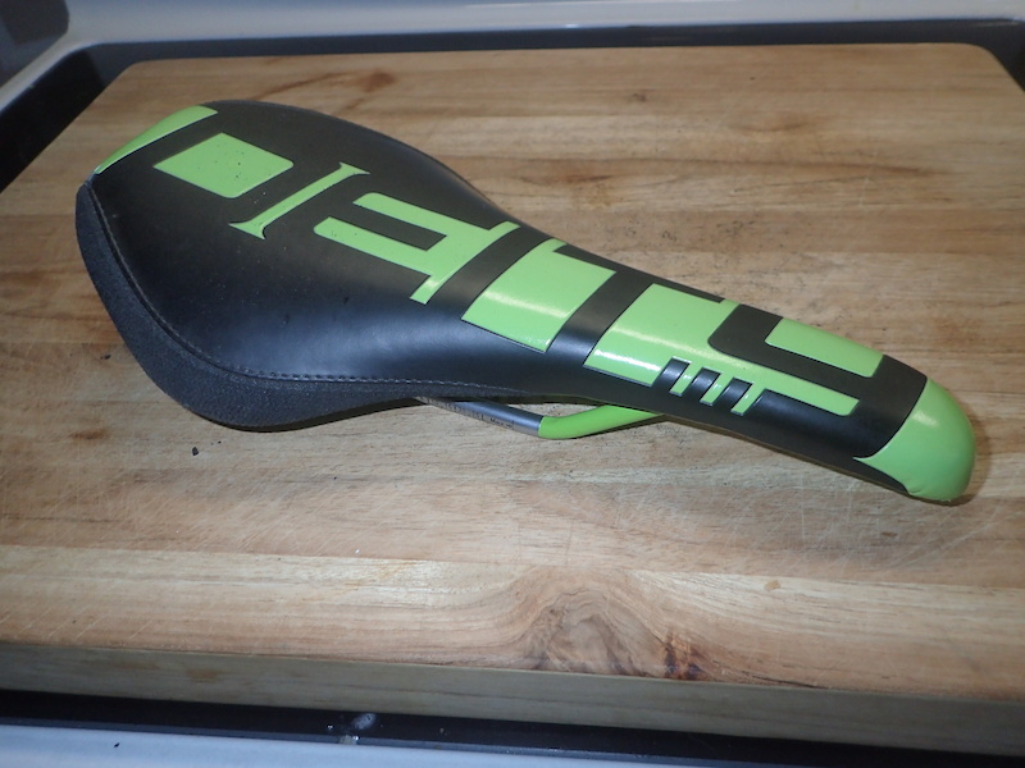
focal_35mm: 25
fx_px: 740
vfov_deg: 54.9
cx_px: 512
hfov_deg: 69.4
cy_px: 384
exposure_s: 1/30
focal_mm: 4.5
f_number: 5.6
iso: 200
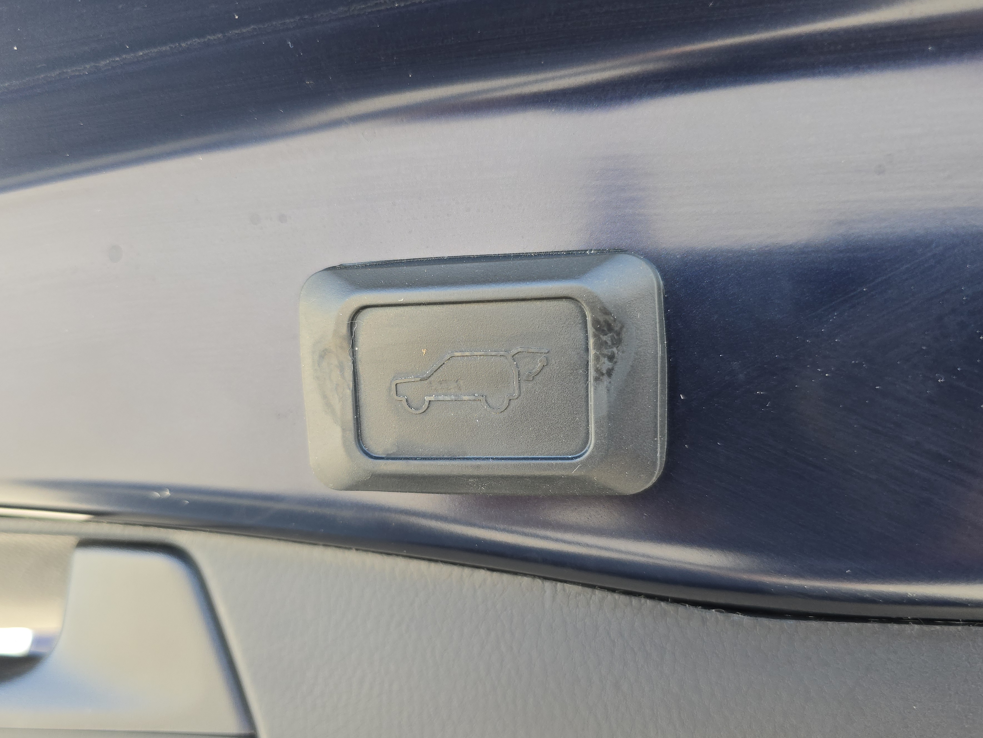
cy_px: 403
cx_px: 480
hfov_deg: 67.3
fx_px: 738
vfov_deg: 53.0
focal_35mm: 26
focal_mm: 6.3
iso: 64
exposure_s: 1/180
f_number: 1.7
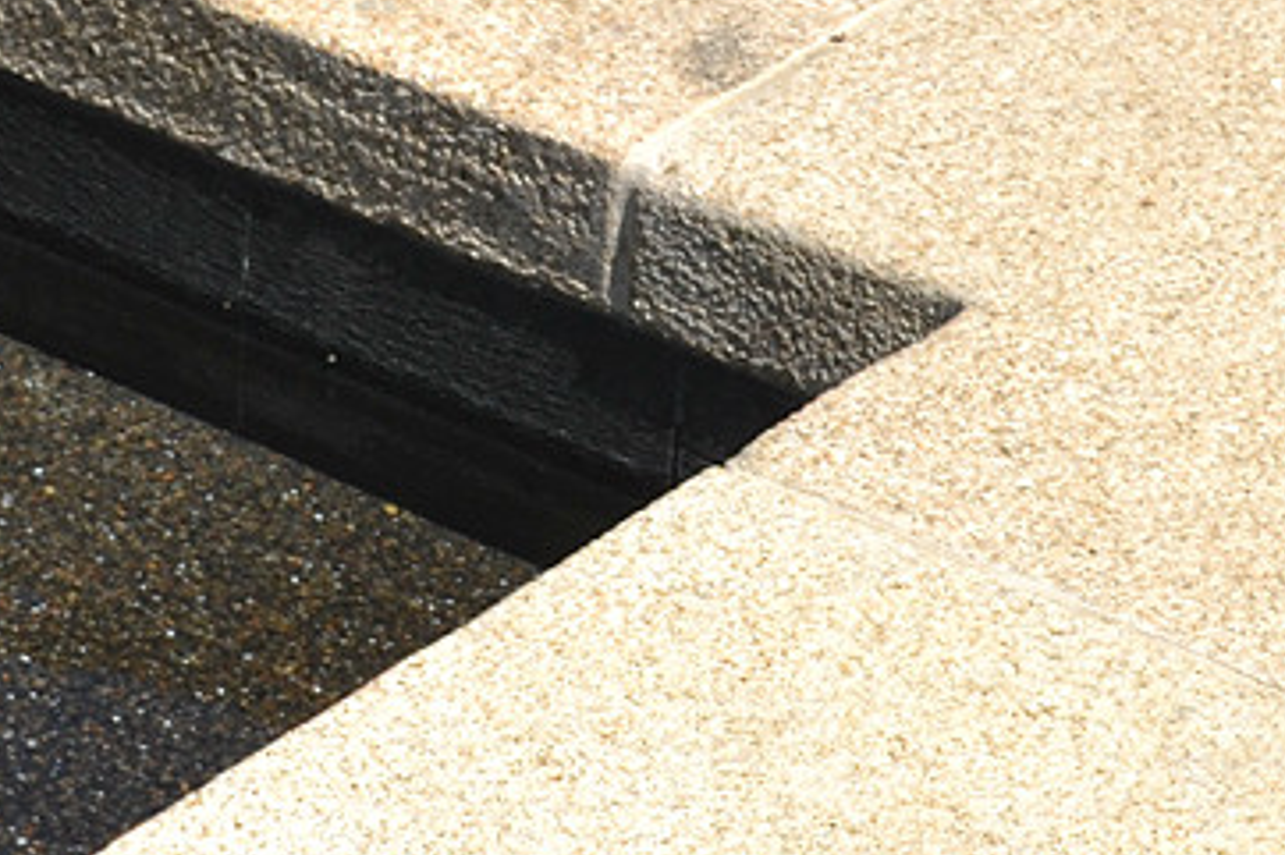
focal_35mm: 239
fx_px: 8527
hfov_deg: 8.6
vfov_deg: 5.7
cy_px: 443
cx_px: 543
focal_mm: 36
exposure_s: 1/200
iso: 100
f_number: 11
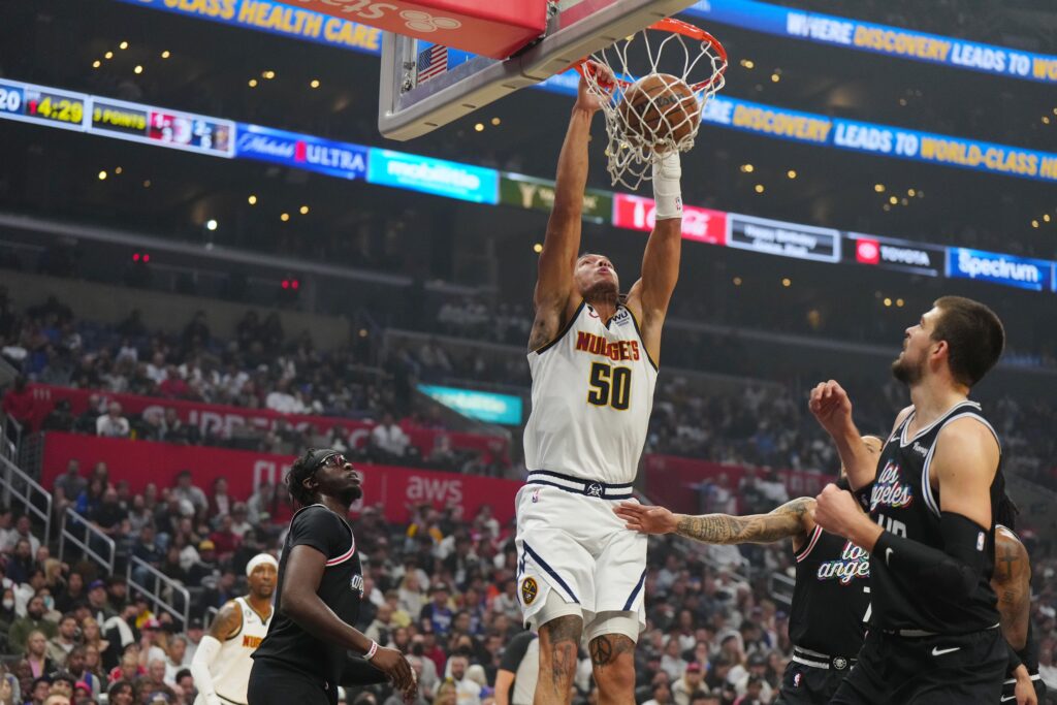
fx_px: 2261
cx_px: 528
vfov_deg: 17.7
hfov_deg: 26.3
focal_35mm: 77
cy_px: 352
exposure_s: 1/1600
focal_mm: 77
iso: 3200
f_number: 2.8
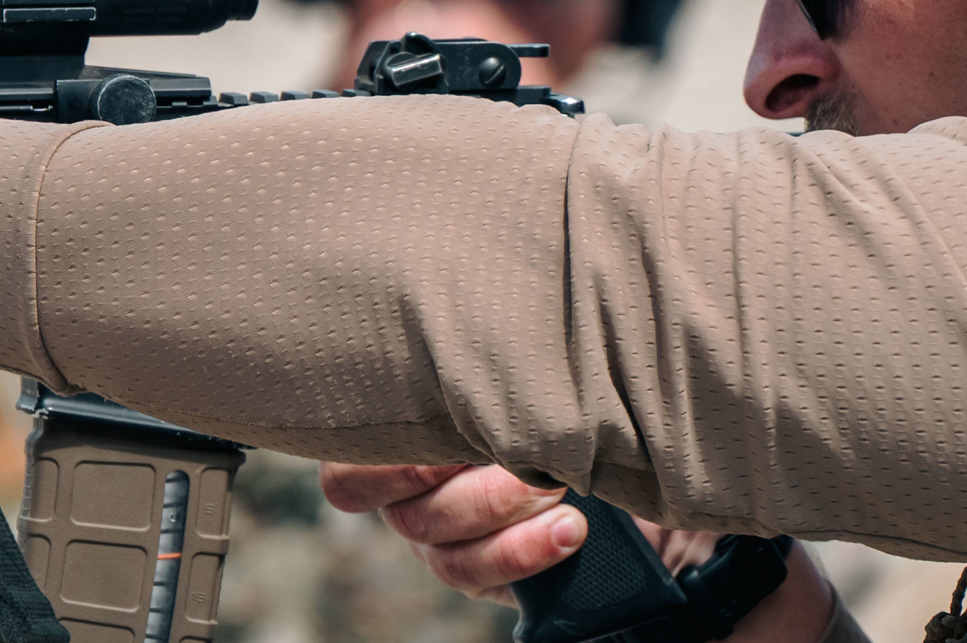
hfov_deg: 3.0
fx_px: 18173
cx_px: 287
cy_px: 289
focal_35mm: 677
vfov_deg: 2.0
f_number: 6.3
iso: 125
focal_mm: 200
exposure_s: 1/1250
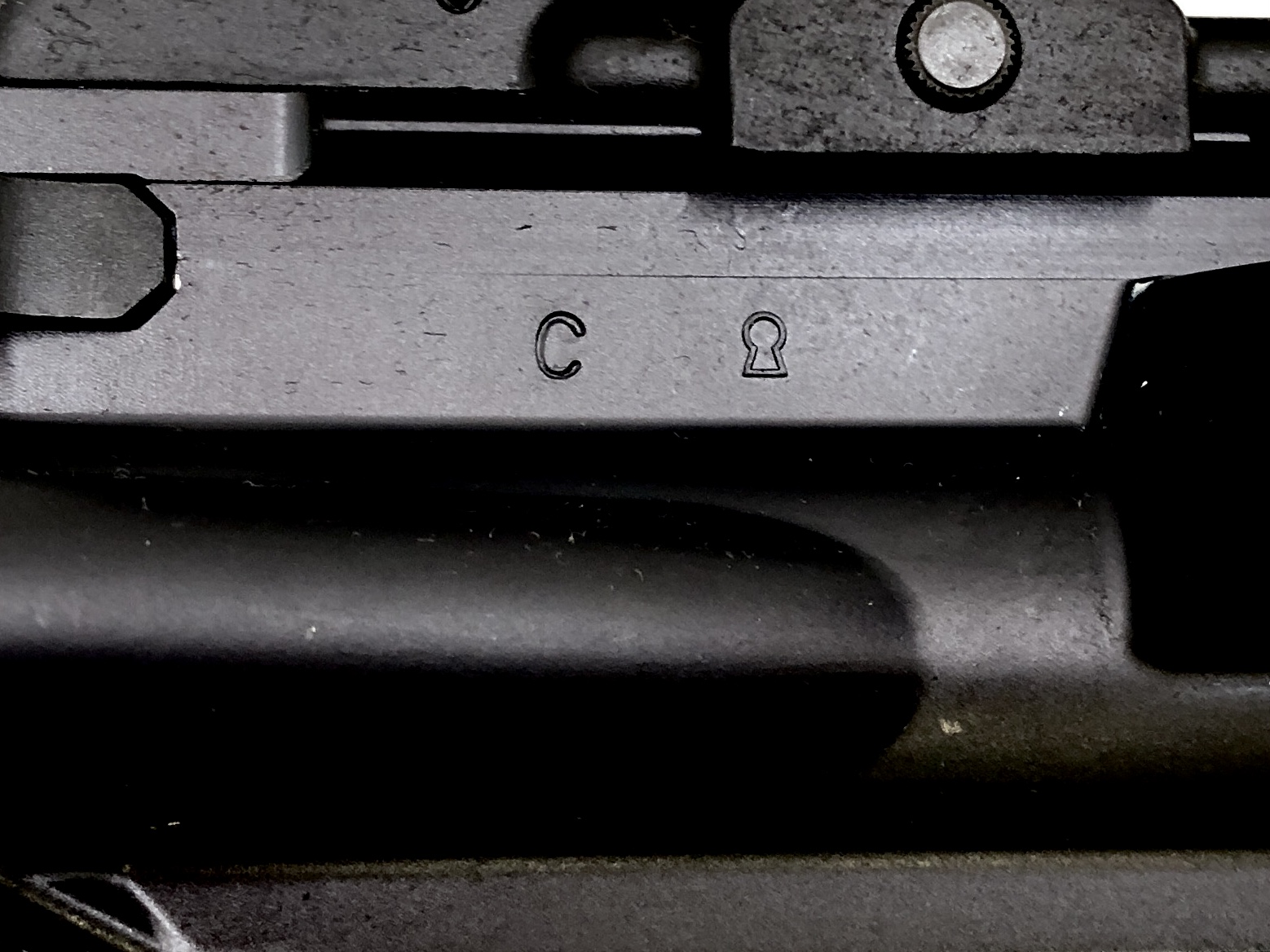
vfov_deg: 49.7
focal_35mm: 28
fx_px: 1027
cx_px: 635
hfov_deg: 63.5
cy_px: 476
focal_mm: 3.99
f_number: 1.8
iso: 50
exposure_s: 1/15
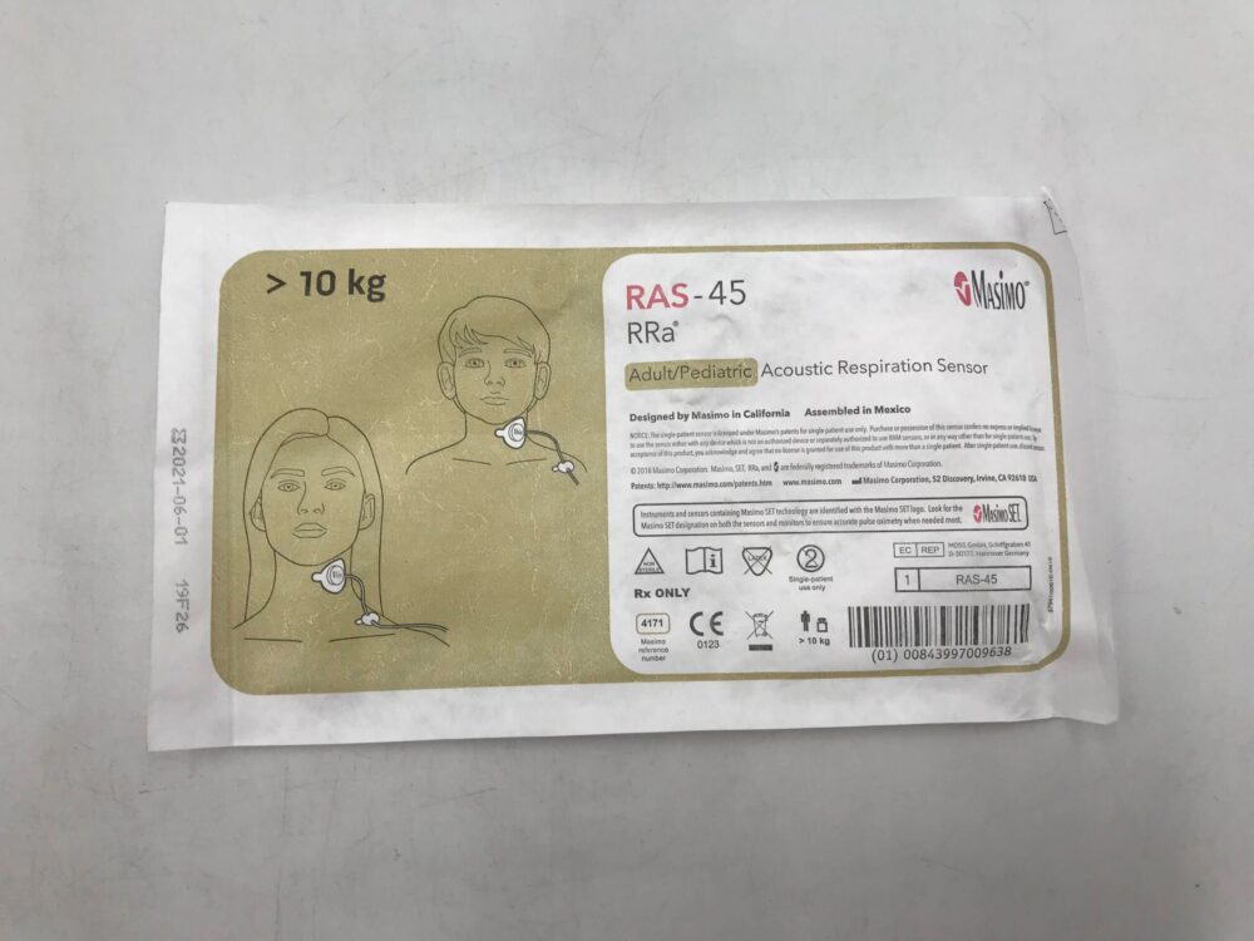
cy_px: 470
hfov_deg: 63.4
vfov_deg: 49.7
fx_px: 1014
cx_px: 627
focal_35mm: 28
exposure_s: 1/120
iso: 25
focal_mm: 3.99
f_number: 1.8
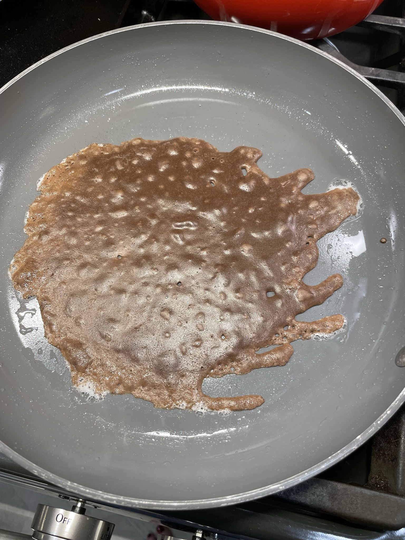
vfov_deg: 67.3
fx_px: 406
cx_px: 202
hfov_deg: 53.1
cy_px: 270
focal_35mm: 26
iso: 100
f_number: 1.6
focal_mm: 4.2
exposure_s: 1/120
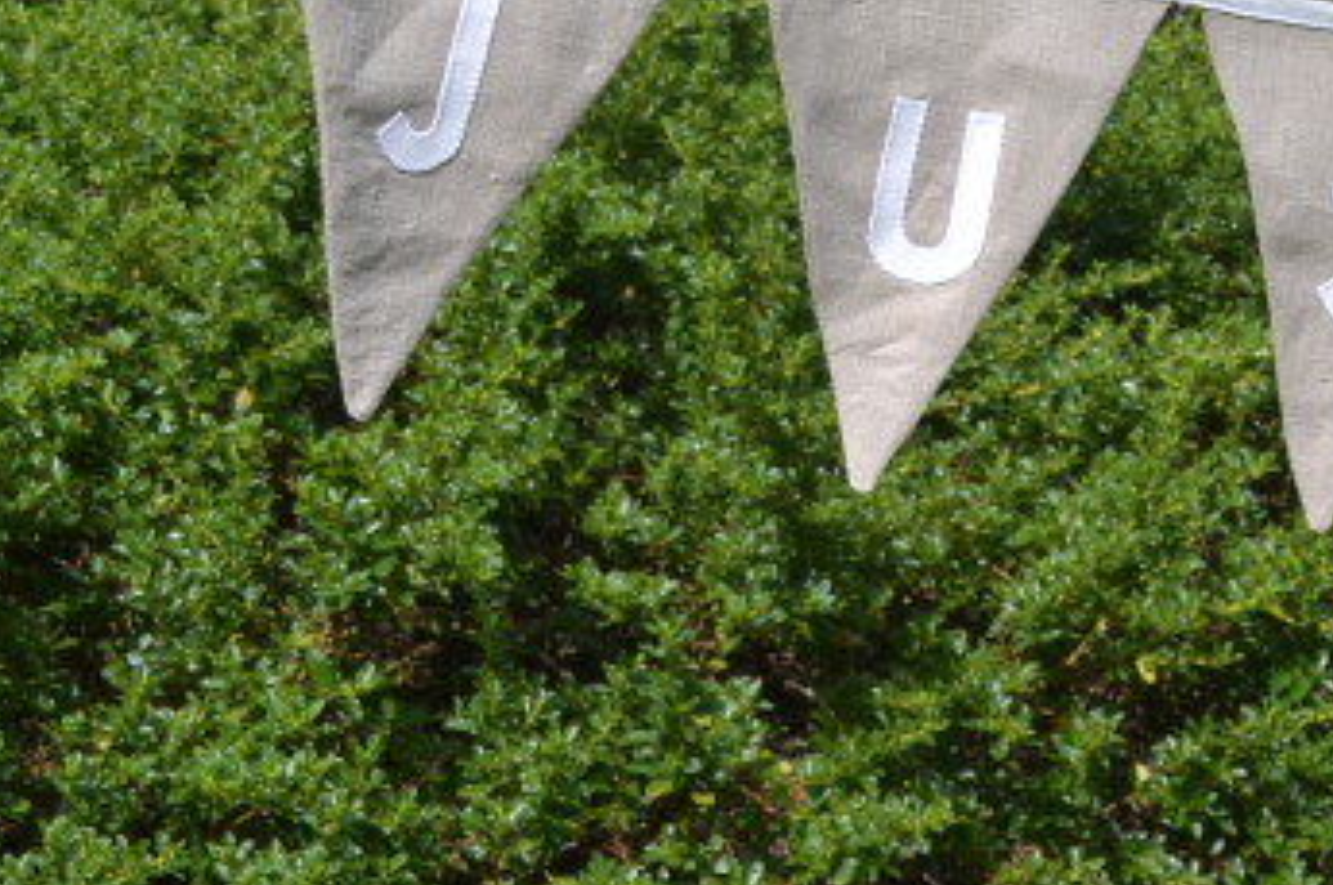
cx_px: 1959
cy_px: -15
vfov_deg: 12.6
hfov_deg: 17.4
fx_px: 3956
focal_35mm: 107
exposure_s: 1/160
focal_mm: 24
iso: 100
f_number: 6.3
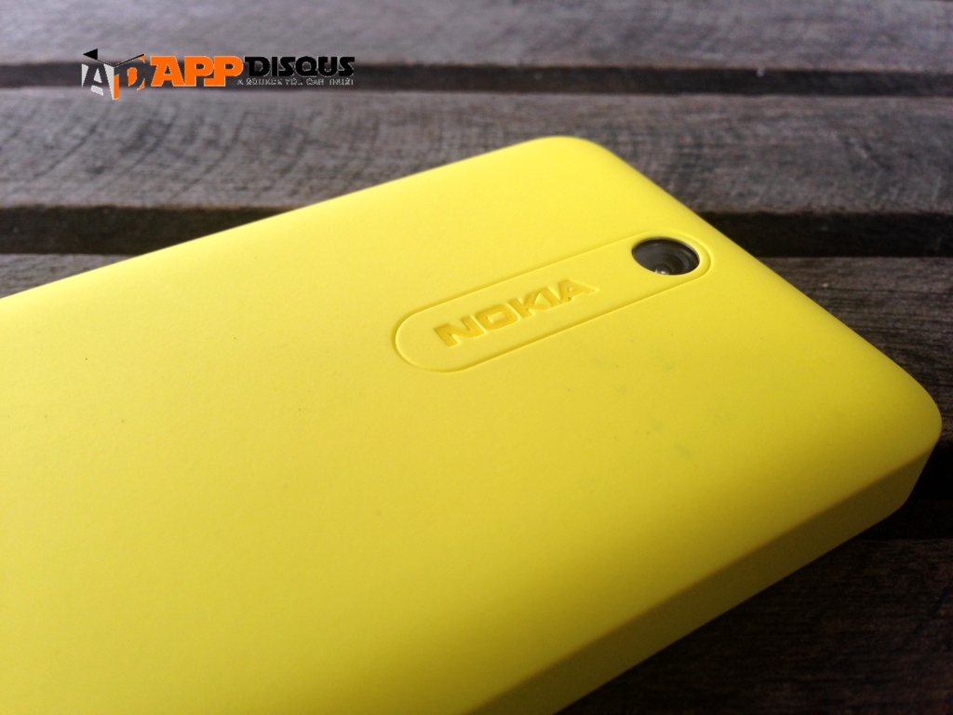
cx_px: 476
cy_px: 358
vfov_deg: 42.9
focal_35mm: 33
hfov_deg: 55.4
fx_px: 909
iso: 50
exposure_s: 1/40
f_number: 2.4
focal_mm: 4.12
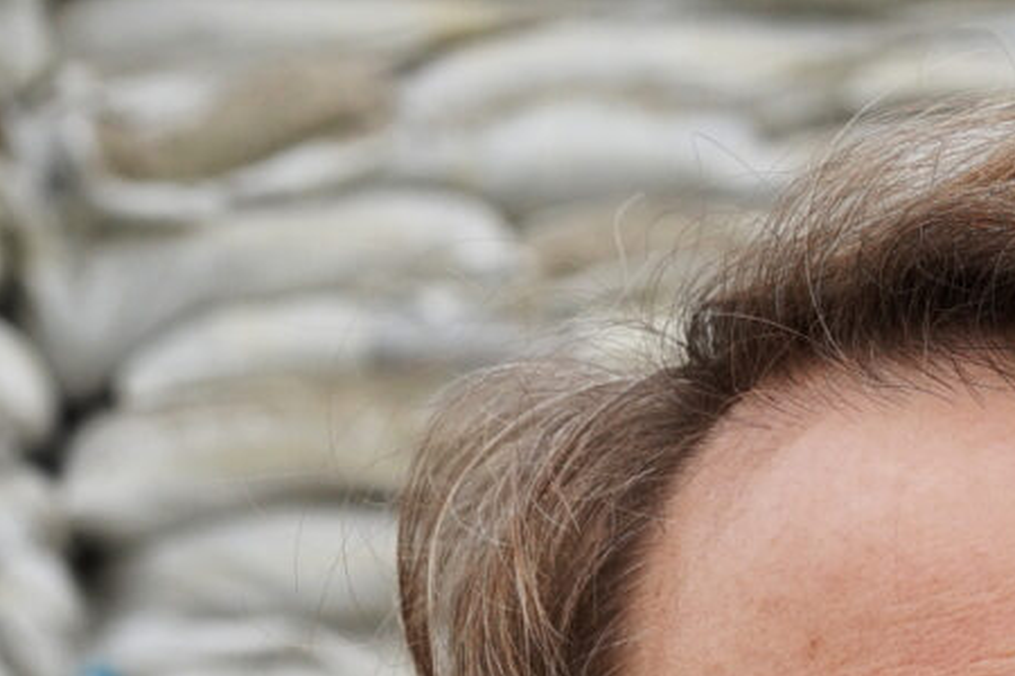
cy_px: 1831
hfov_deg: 10.3
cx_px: 699
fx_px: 5610
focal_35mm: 199
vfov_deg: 6.4
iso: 320
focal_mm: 35
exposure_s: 1/400
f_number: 6.3
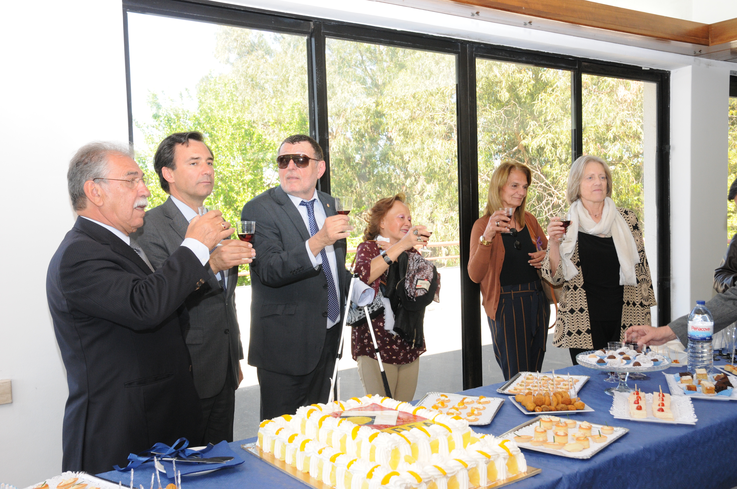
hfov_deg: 53.2
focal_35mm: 36
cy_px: 244
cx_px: 368
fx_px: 736
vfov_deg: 36.8
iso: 640
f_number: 6.3
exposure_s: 1/80
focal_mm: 24
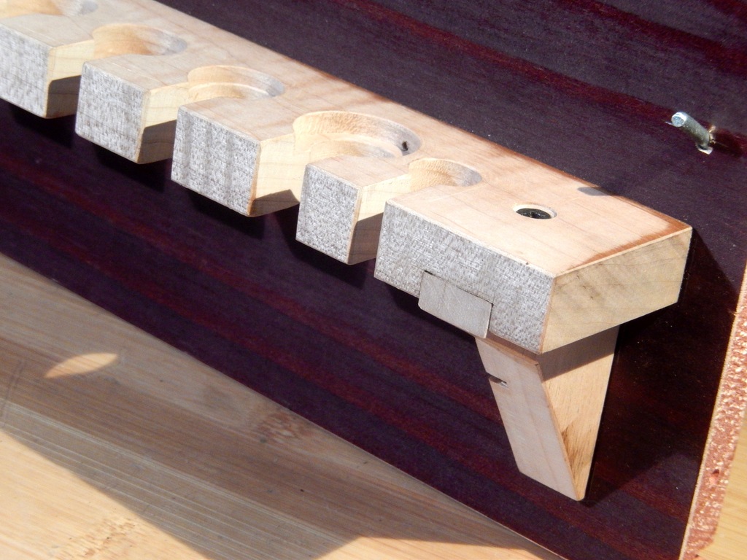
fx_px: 2525
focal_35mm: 117
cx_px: 374
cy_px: 280
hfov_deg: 16.8
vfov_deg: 12.7
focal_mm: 21
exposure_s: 1/15
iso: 450
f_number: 5.5
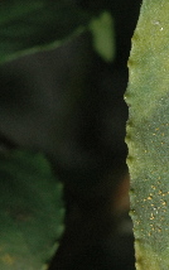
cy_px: 116
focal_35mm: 214
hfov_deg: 6.1
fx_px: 1575
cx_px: 224
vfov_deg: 9.8
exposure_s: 1/60
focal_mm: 60
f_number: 20
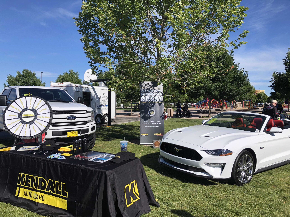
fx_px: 235
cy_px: 108
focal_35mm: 28
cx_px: 145
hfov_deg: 63.4
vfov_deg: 49.7
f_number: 1.8
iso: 20
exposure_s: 1/2404
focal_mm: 3.99
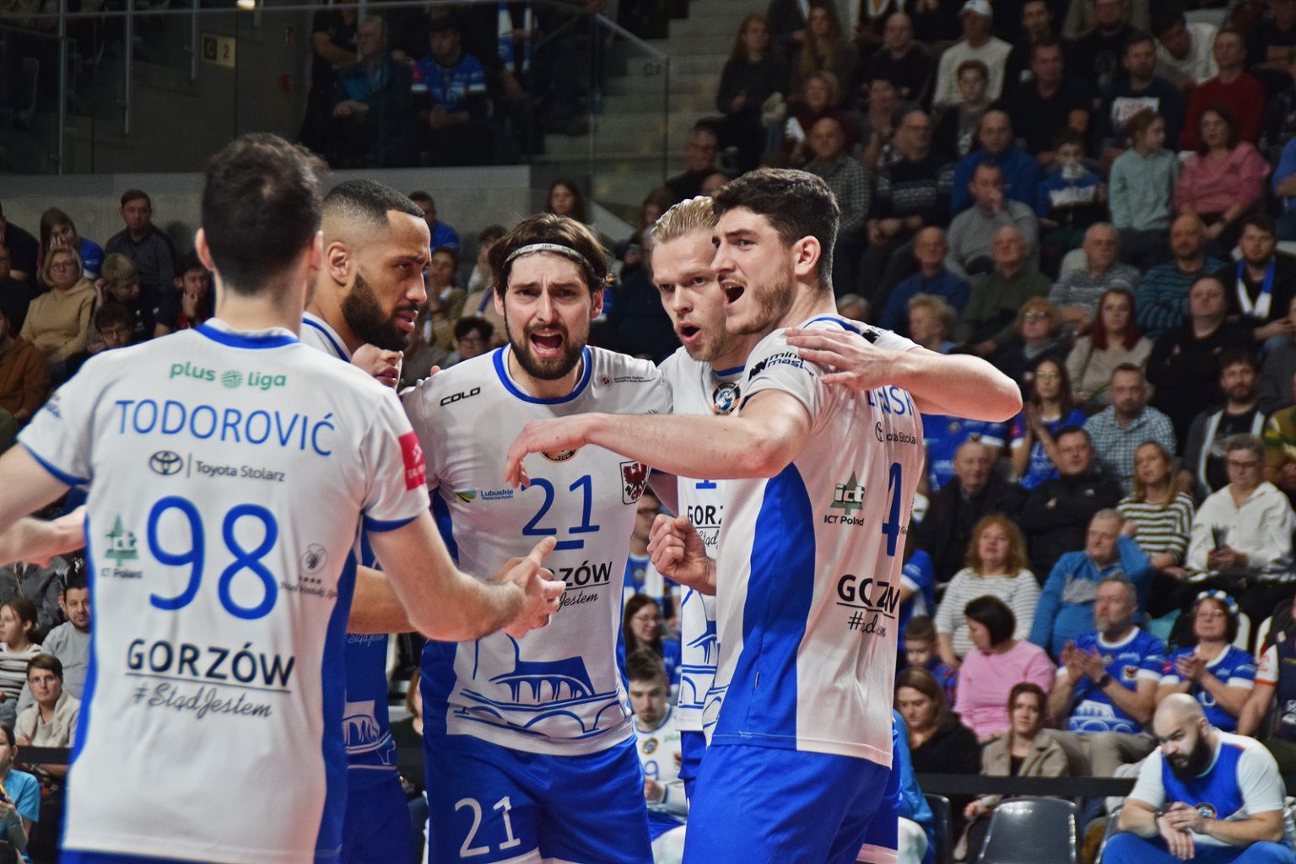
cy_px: 432
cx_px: 648
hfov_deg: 13.0
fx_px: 5670
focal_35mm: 158
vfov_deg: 8.7
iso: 1400
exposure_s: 1/500
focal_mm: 105
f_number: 6
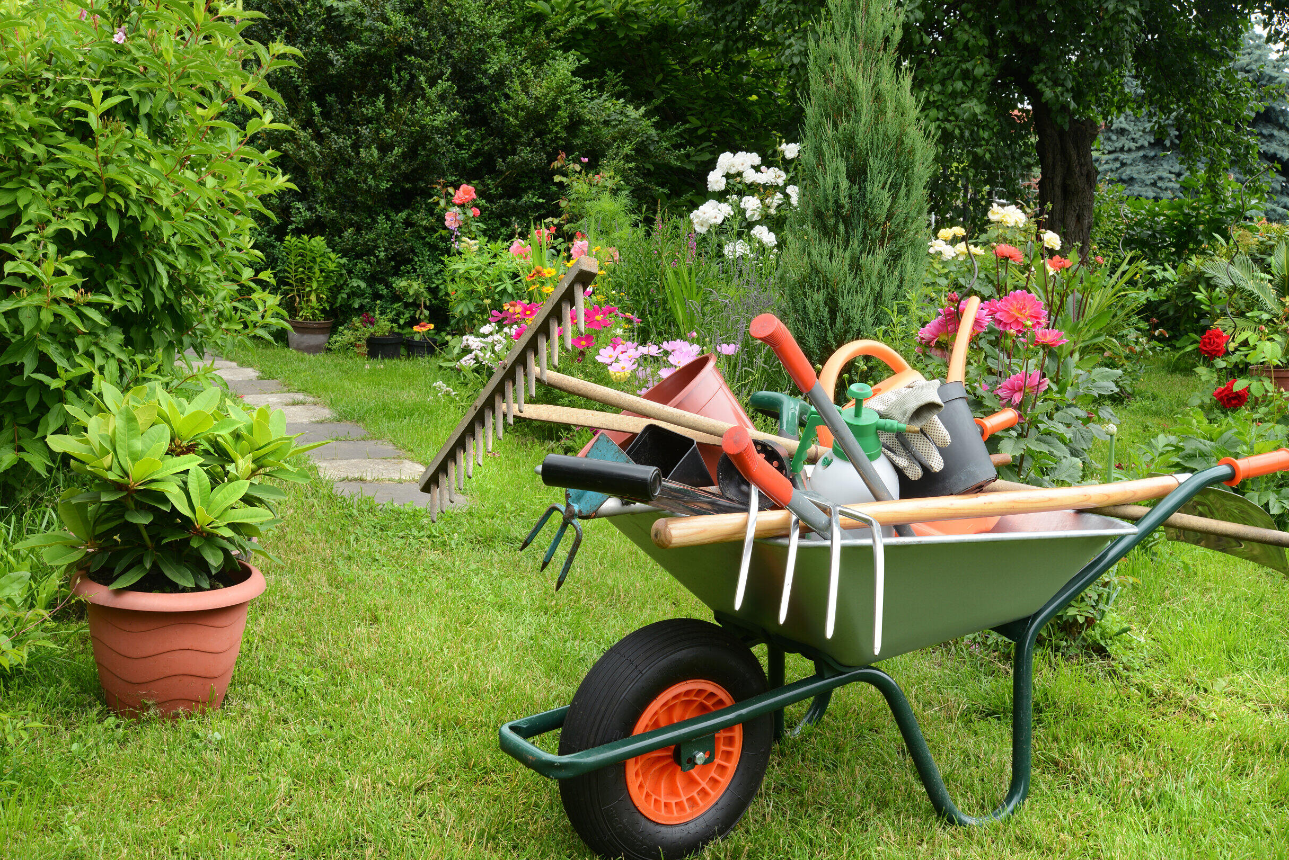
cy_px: 425
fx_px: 1433
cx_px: 641
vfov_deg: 33.4
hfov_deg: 48.4
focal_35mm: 40
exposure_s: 1/8
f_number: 16
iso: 100
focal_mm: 38
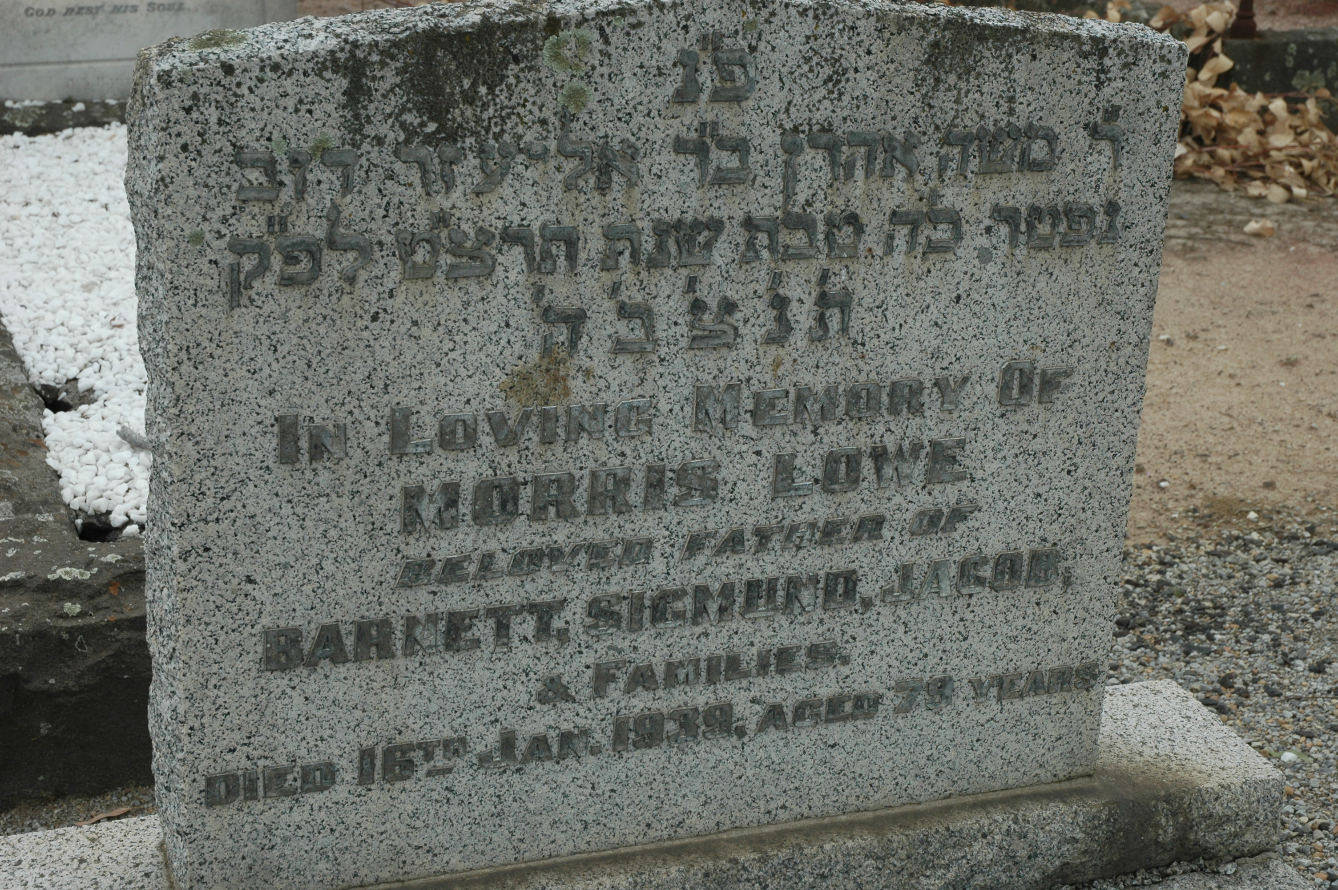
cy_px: 445
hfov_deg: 33.4
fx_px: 2228
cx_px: 669
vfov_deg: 22.6
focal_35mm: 60
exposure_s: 1/250
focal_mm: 40
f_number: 8
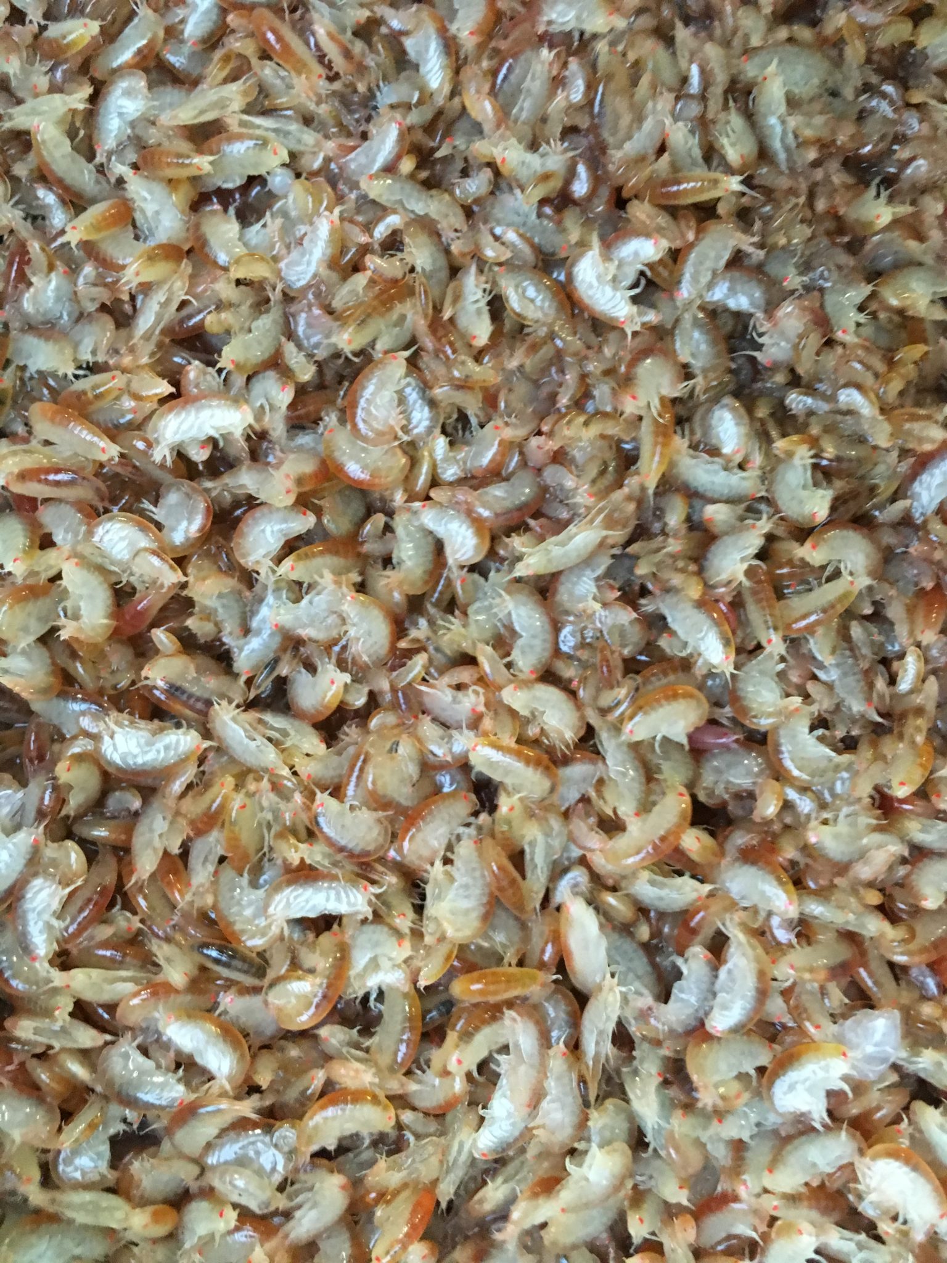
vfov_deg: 61.7
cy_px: 632
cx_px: 474
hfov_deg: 48.2
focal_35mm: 29
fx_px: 1058
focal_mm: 4.15
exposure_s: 1/17
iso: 250
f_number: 2.2
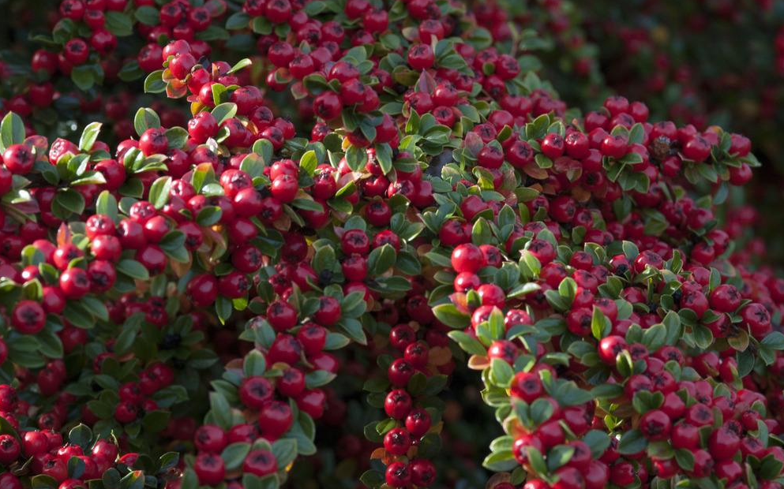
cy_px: 259
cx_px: 392
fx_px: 3450
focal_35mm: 162
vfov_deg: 8.1
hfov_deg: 13.0
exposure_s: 1/200
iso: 640
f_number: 11
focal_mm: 105
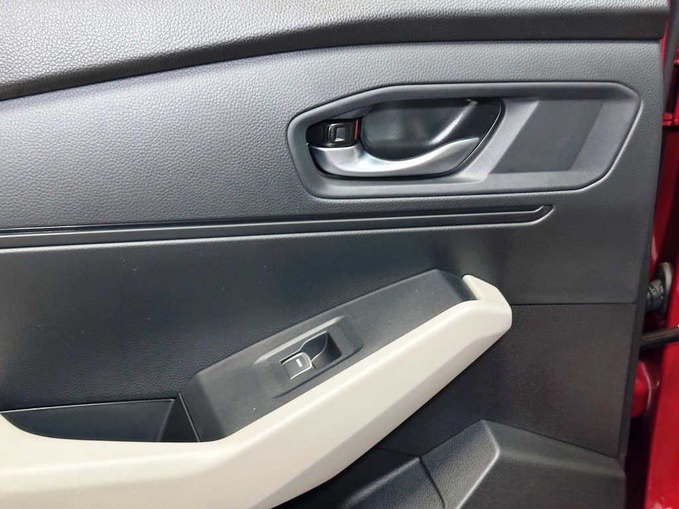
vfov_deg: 30.3
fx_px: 942
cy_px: 254
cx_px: 340
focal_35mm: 48
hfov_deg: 39.7
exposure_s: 1/30
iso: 500
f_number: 1.78
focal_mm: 6.86
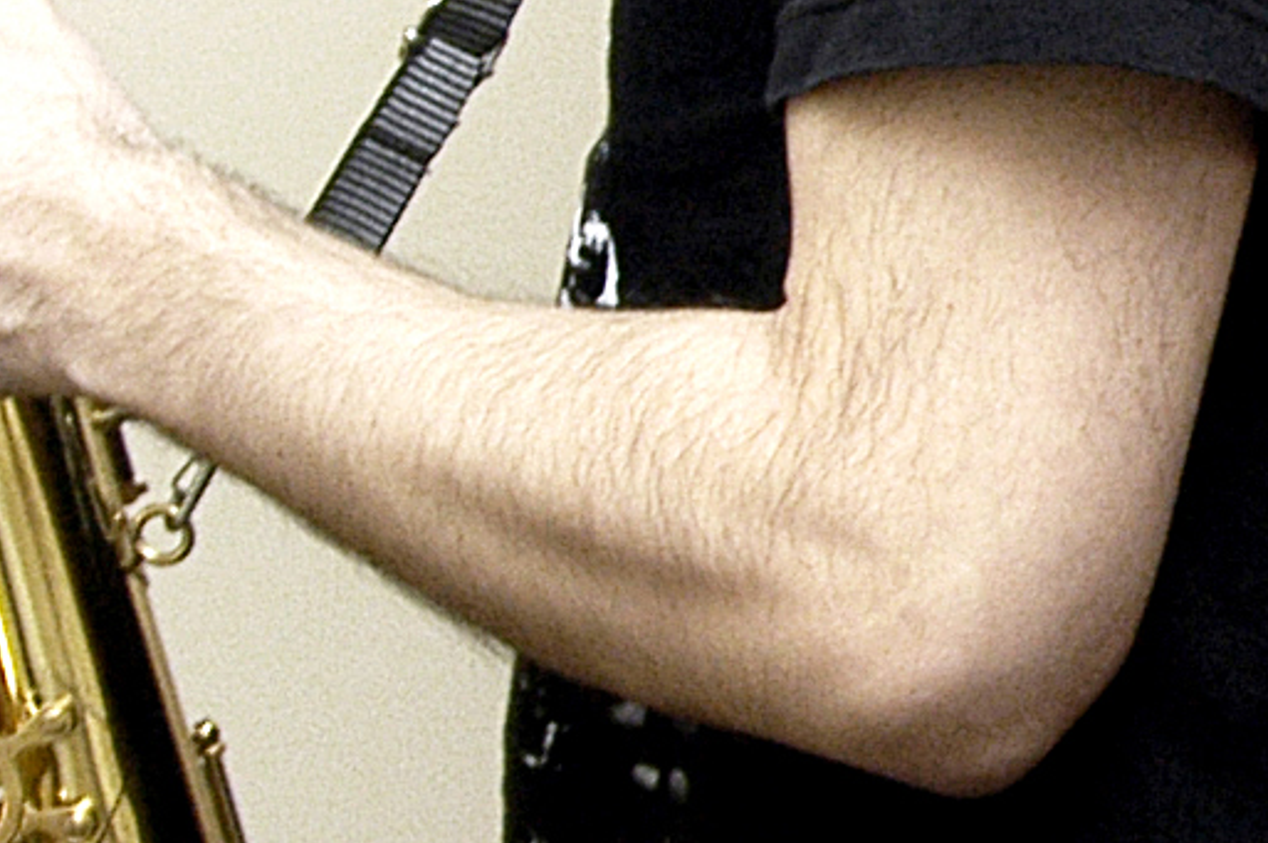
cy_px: 111
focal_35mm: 211
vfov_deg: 6.5
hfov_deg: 9.2
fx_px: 7425
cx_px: 2479
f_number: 5.6
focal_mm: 24
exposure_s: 1/60
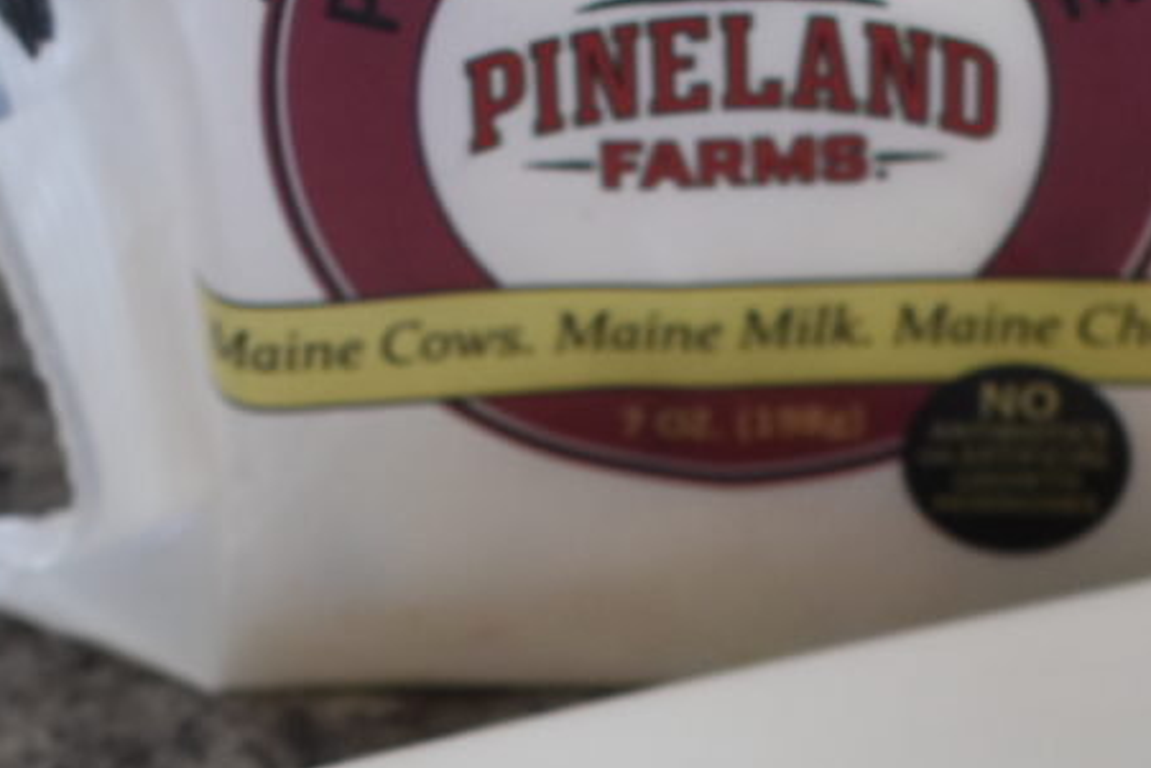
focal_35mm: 170
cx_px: 1080
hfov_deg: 12.0
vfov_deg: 7.8
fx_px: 5445
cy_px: 1336
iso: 400
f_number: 4.5
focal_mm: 25
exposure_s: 1/80
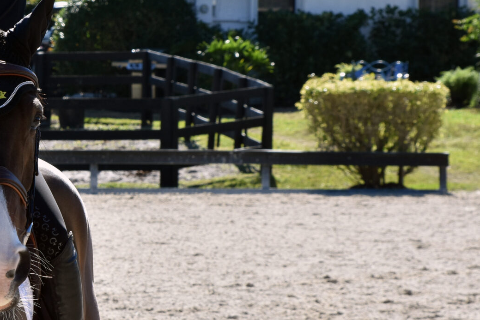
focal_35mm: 240
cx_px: -13
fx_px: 3203
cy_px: 156
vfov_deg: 5.7
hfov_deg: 8.5
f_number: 8
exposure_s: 1/500
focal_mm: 65
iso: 250
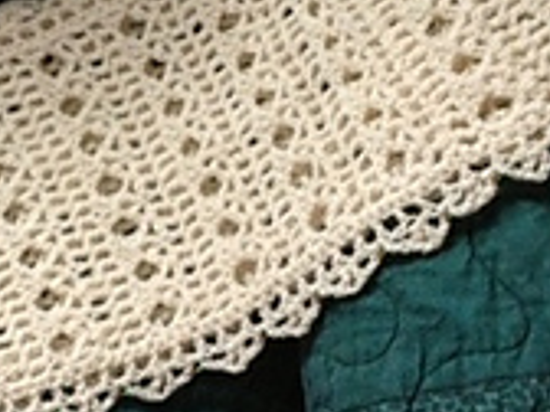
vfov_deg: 14.2
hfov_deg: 18.7
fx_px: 1652
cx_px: 92
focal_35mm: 104
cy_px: 172
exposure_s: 1/20
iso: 320
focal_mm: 4.28
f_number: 2.4
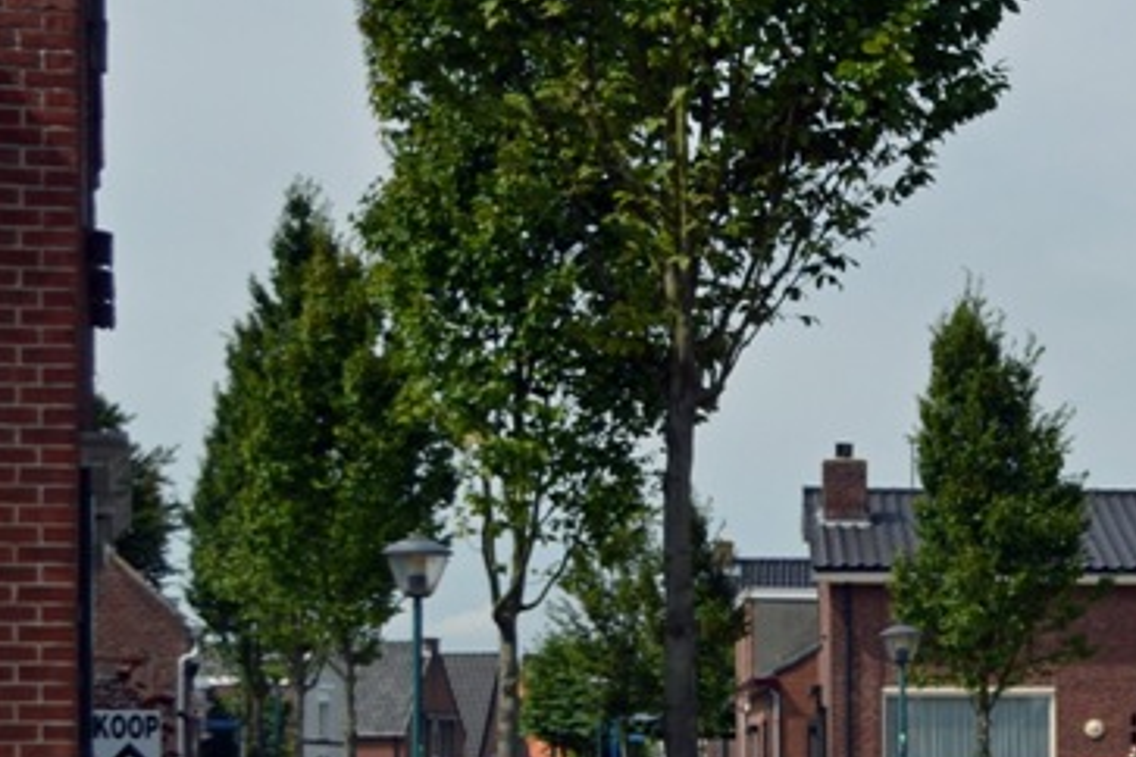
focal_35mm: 127
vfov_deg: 10.7
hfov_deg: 15.2
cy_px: 11
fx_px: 4007
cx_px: 1596
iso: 100
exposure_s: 1/640
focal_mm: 30
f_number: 5.6
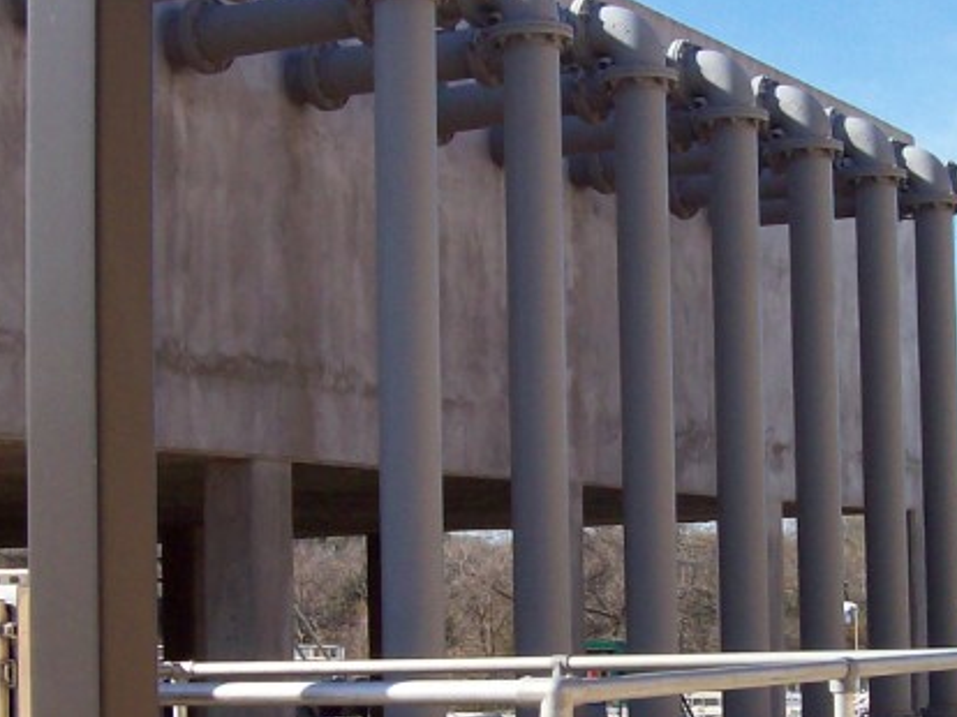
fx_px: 2404
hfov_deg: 22.5
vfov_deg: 16.9
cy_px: 501
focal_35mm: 87
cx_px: 587
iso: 80
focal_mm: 6
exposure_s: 1/512
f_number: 4.8
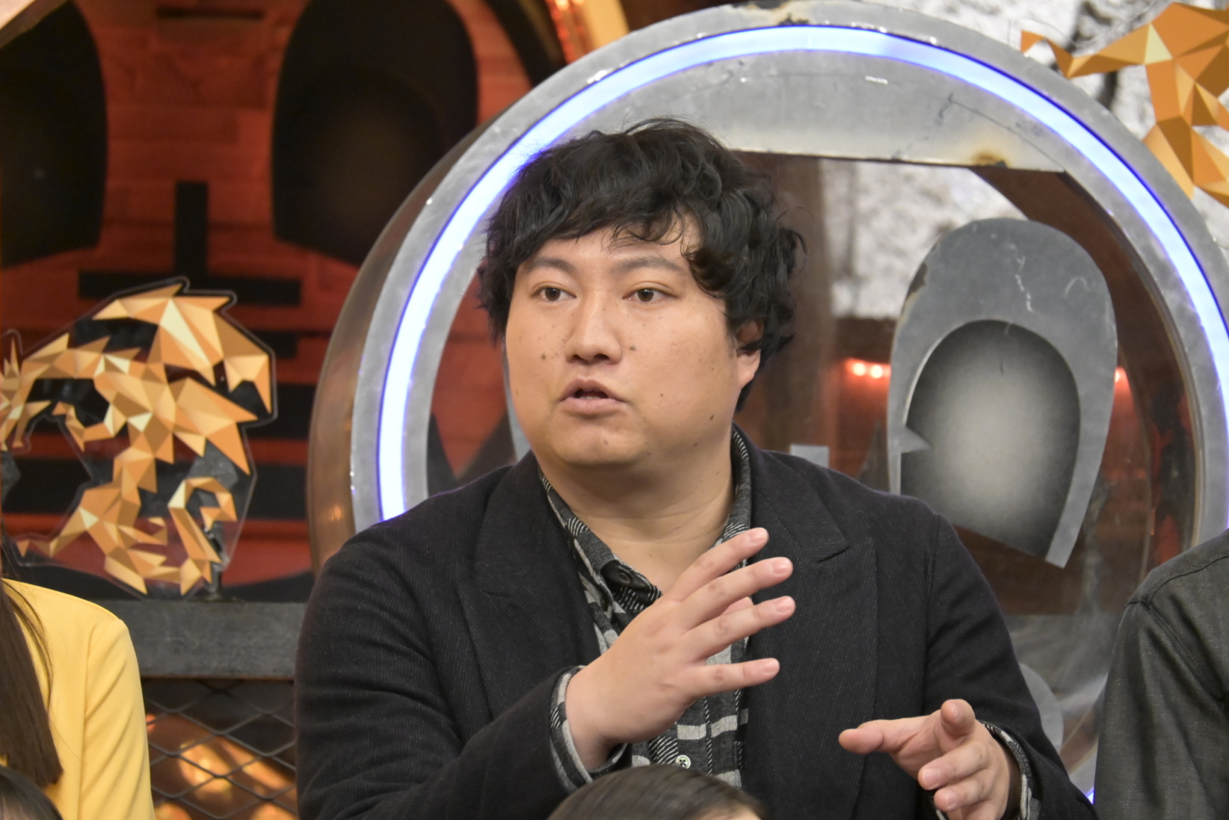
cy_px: 410
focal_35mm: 376
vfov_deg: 3.7
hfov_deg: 5.5
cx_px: 614
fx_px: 12835
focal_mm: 250
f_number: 6.3
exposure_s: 1/320
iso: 5000
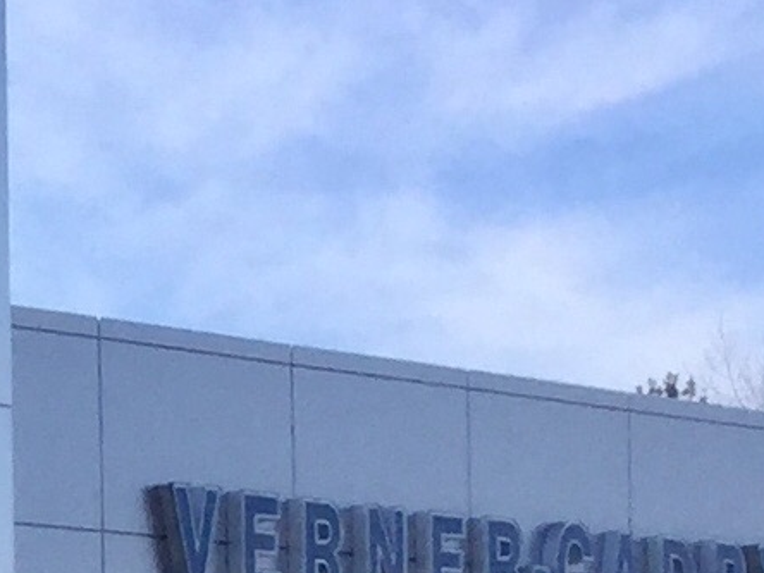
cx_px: -1891
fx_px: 5032
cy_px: 1734
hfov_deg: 7.2
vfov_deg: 6.0
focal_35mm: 228
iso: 25
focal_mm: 3.3
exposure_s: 1/741
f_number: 2.4
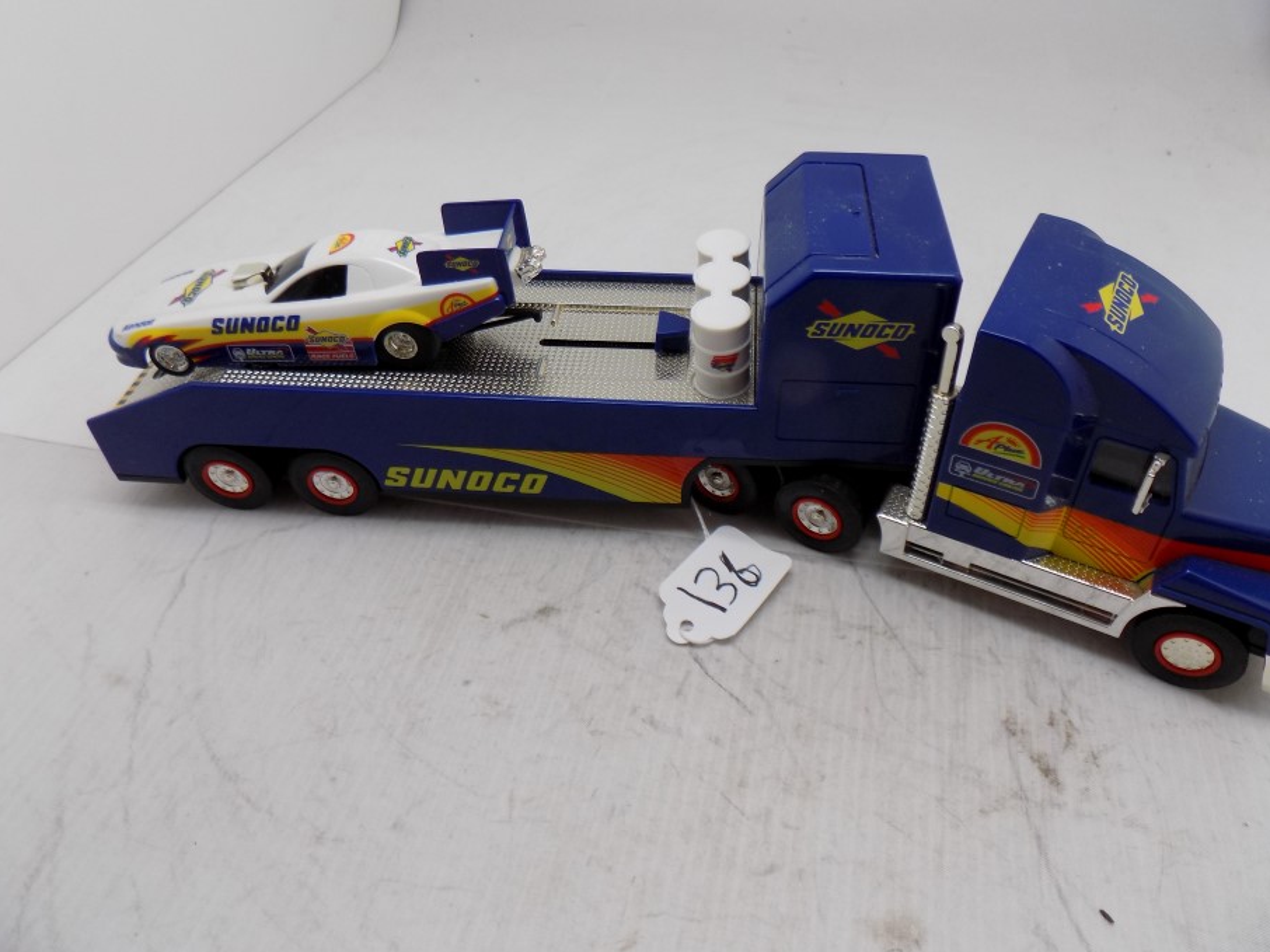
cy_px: 471
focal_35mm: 26
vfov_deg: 53.0
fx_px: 954
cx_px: 681
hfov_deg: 67.2
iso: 80
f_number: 3.1
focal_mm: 4
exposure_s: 1/60
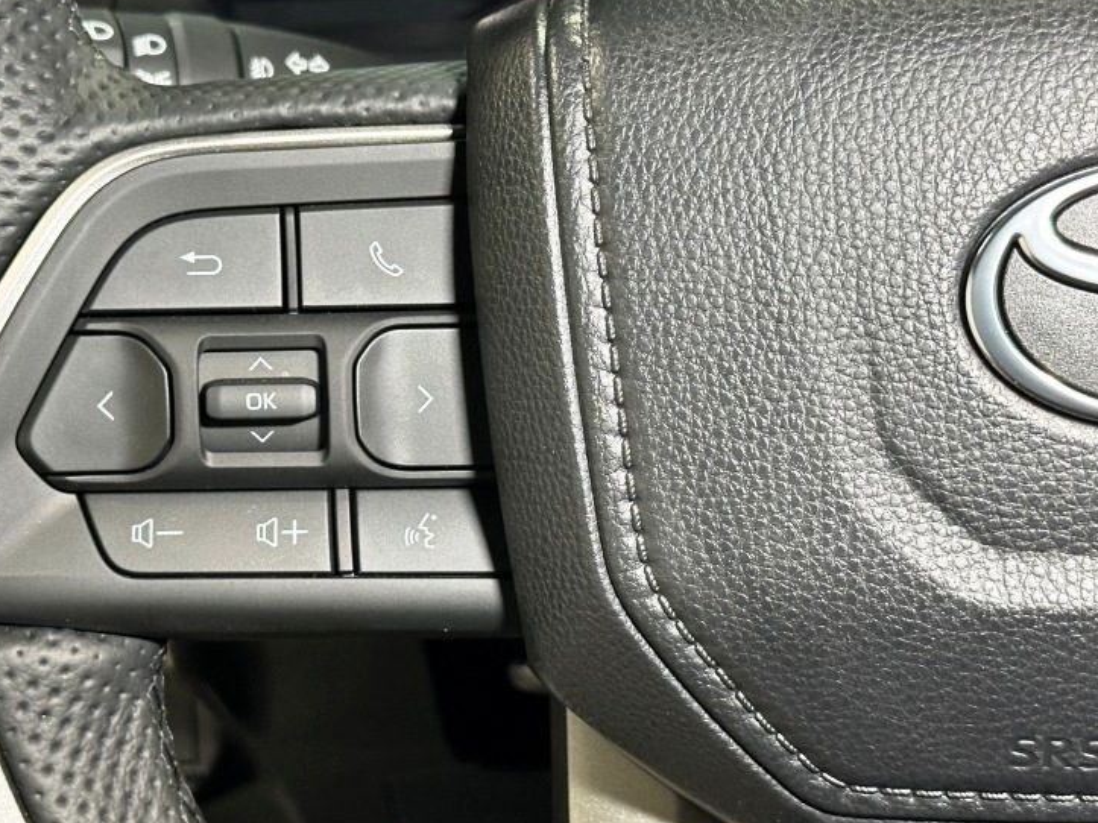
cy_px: 375
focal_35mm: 68
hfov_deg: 28.5
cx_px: 405
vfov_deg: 21.6
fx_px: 2157
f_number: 1.78
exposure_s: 1/30
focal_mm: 6.86
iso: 400
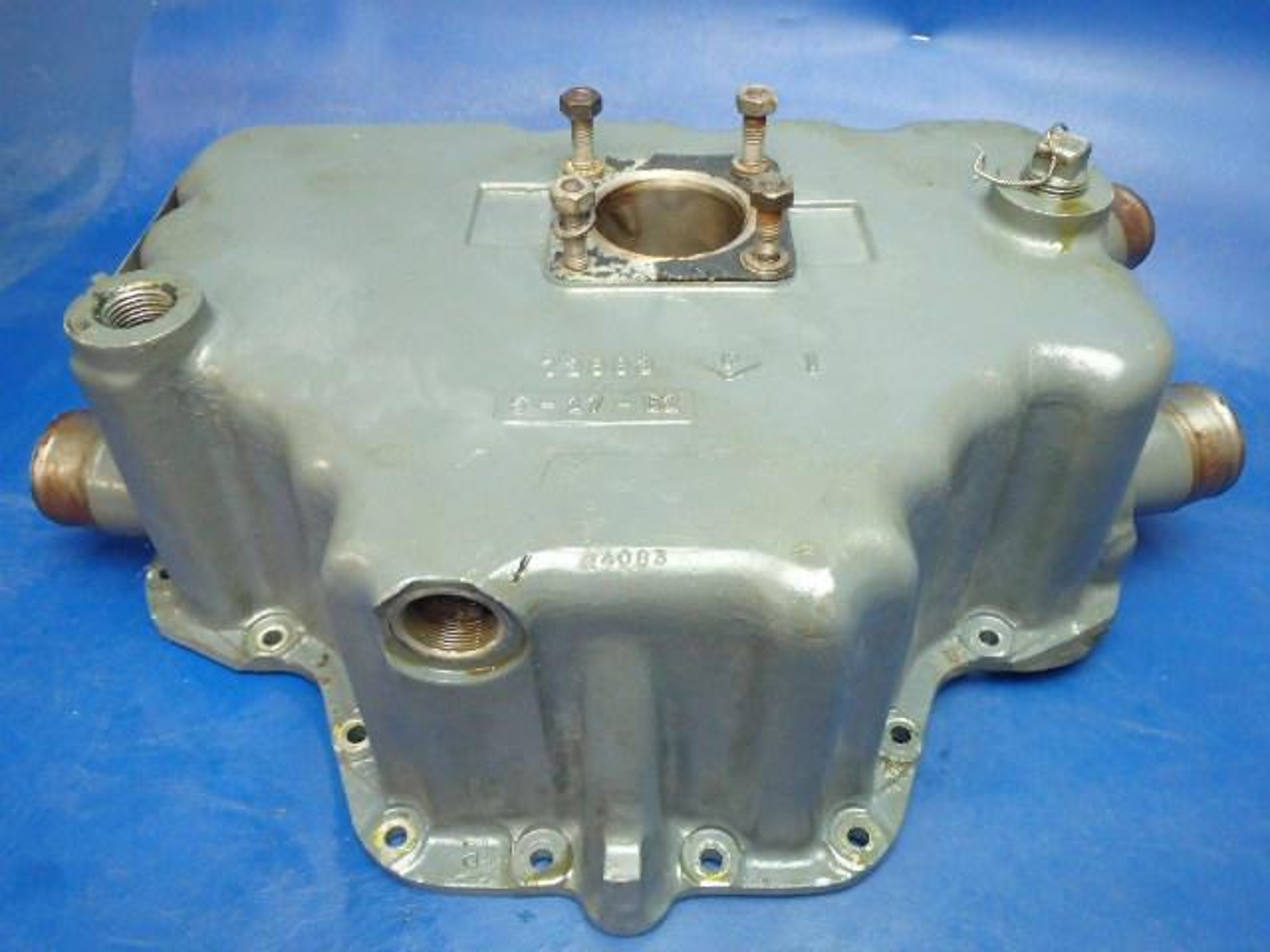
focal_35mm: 28
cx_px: 635
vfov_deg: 49.7
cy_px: 476
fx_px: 1027
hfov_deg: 63.4
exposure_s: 1/30
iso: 800
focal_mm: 5
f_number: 3.9
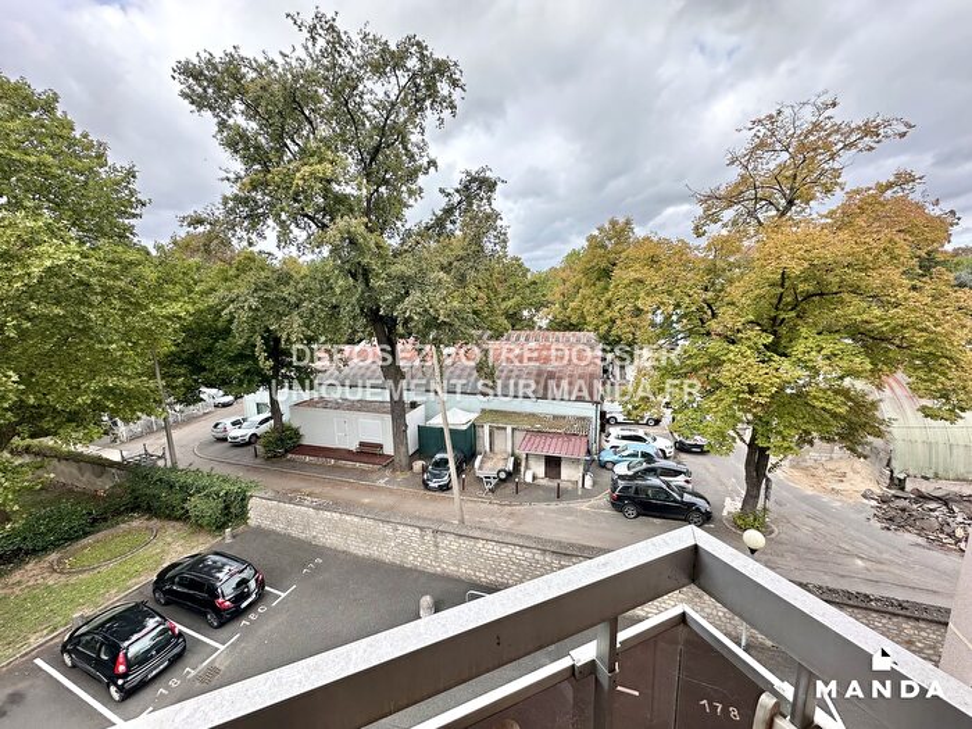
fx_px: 393
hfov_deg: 102.1
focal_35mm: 14
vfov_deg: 85.7
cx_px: 486
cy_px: 364
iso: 40
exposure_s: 1/626
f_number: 2.2
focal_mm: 2.22
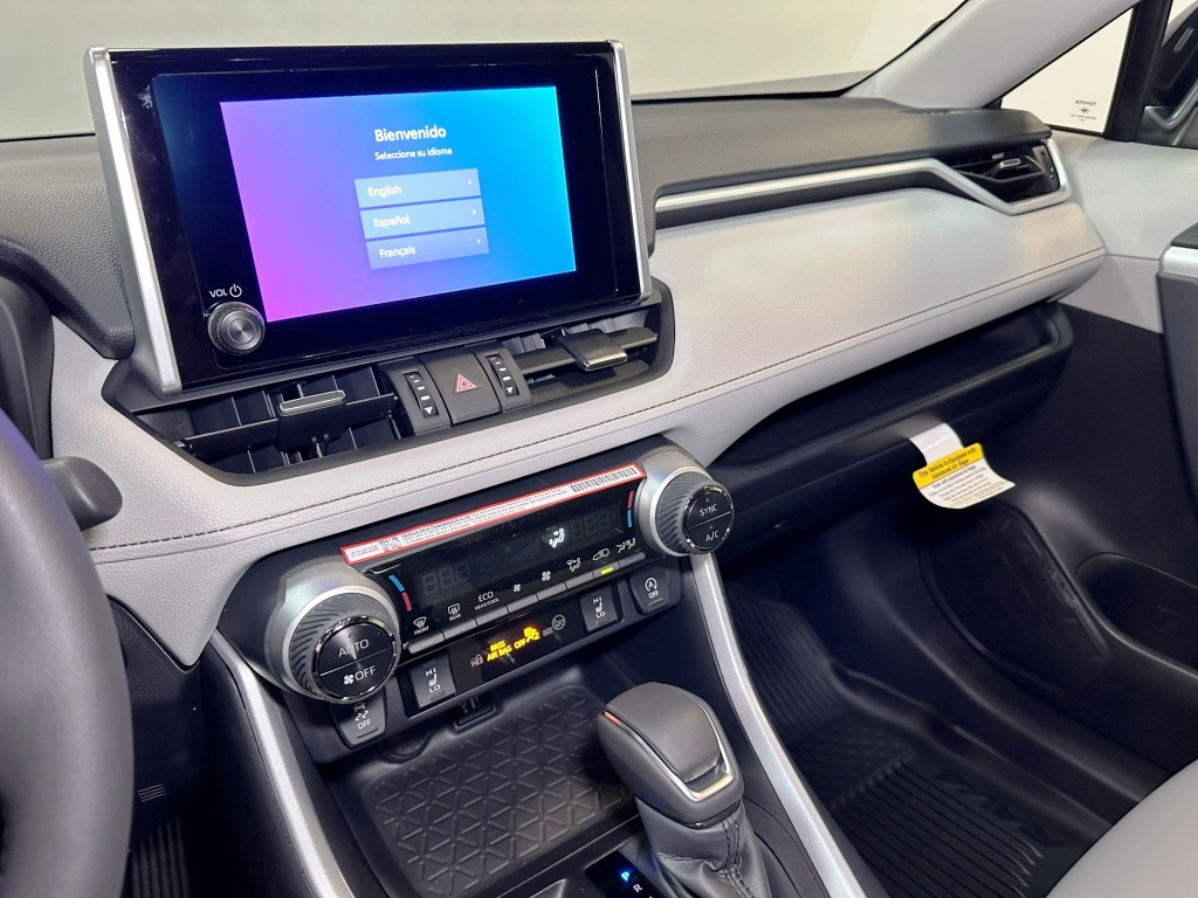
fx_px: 831
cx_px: 599
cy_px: 449
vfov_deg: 56.8
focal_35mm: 24
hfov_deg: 71.6
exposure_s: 1/60
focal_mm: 6.86
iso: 400
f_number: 1.78
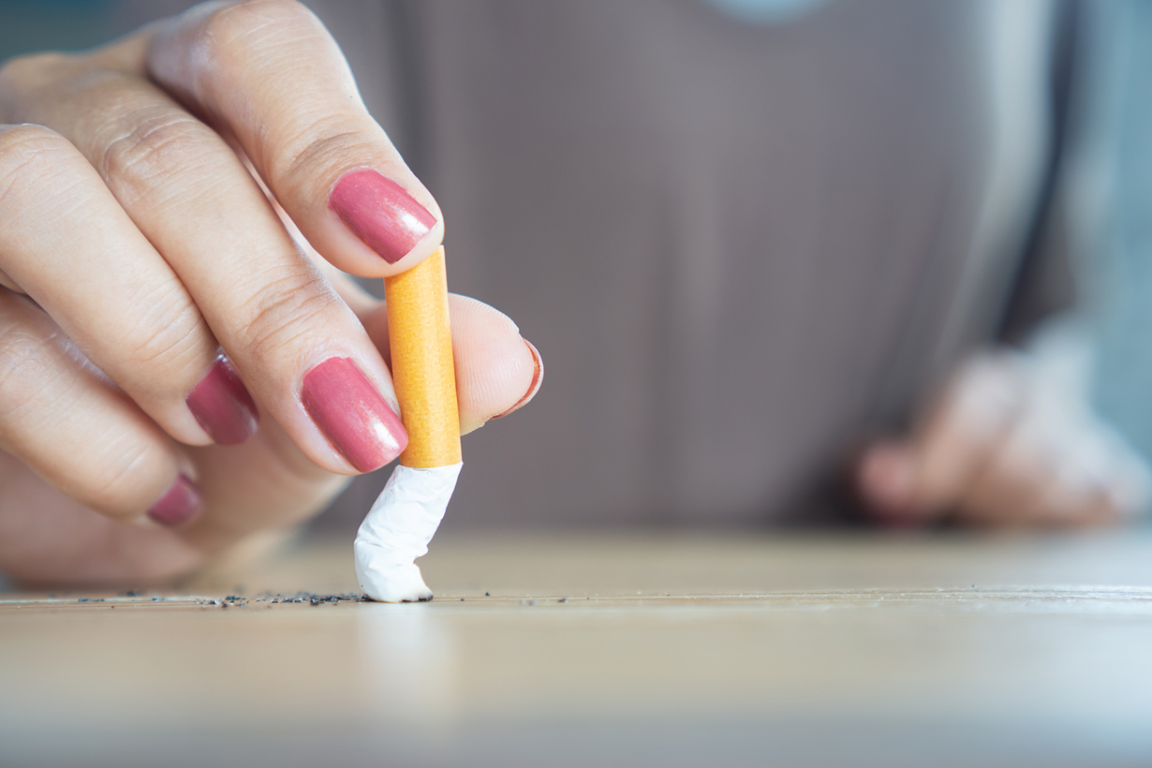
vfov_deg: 25.3
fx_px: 1712
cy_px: 389
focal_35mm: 54
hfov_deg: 37.2
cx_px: 569
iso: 100
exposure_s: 1/40
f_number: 3.2
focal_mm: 35
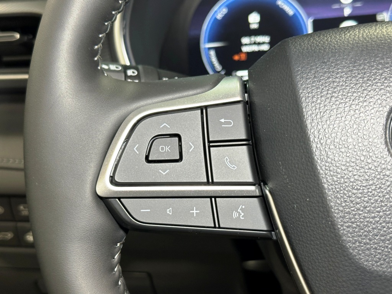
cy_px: 147
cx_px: 196
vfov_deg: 30.3
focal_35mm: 48
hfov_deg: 39.7
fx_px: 544
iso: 250
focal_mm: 6.86
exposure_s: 1/40
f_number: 1.78
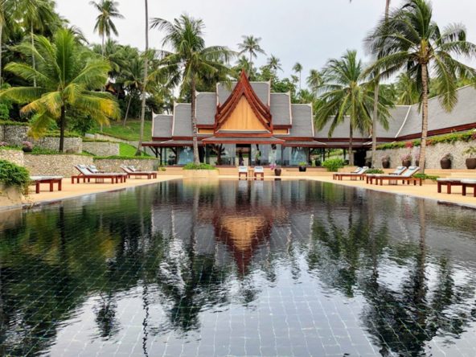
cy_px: 178
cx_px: 238
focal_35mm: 28
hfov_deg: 63.4
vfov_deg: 49.7
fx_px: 385
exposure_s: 1/120
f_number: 1.8
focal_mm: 4
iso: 25
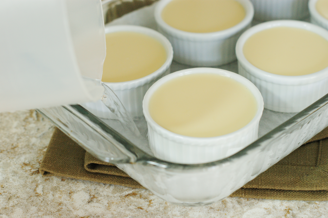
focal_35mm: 75
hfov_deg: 27.0
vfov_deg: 18.2
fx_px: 683
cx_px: 164
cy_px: 109
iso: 400
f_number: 3.5
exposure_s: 1/60
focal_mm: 50
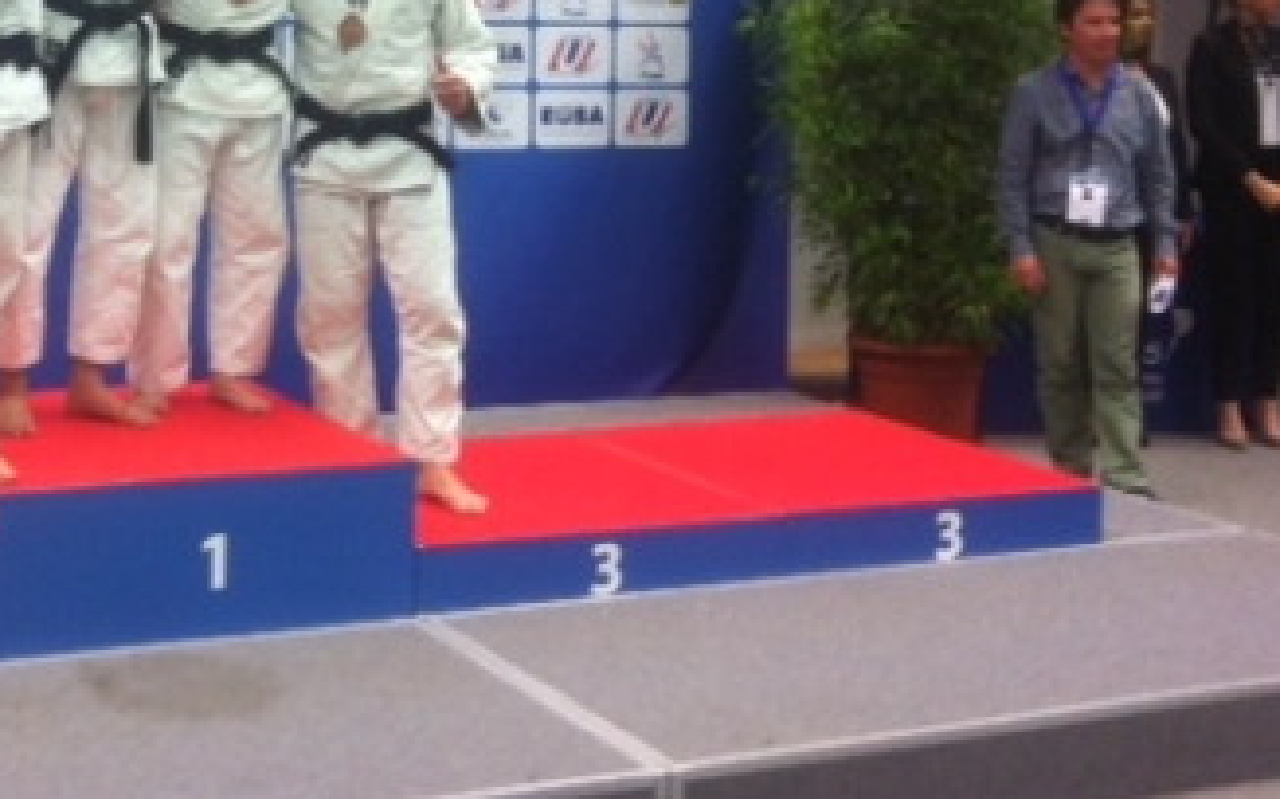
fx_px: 2371
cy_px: -39
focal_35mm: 68
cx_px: 188
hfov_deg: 29.3
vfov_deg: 18.5
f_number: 2.8
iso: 80
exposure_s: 1/15
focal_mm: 3.85
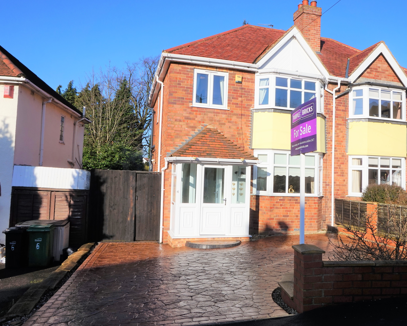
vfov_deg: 51.5
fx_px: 337
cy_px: 160
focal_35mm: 28
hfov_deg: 62.0
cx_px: 230
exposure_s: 1/125
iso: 100
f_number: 14
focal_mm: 16
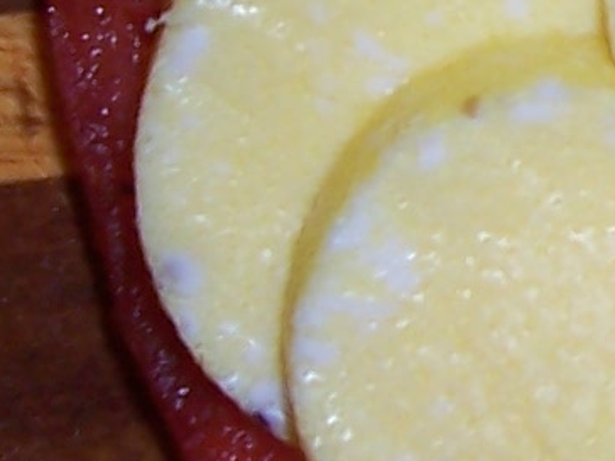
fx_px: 3820
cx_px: 1389
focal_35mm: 215
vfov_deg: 6.9
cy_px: 27
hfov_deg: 8.5
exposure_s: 1/60
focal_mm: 5.6
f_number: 2.7
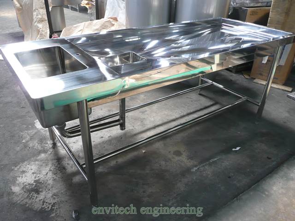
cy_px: 110
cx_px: 148
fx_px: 239
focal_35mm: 28
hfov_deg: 63.4
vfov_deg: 49.7
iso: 200
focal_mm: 4.6
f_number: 3.3
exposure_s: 1/30
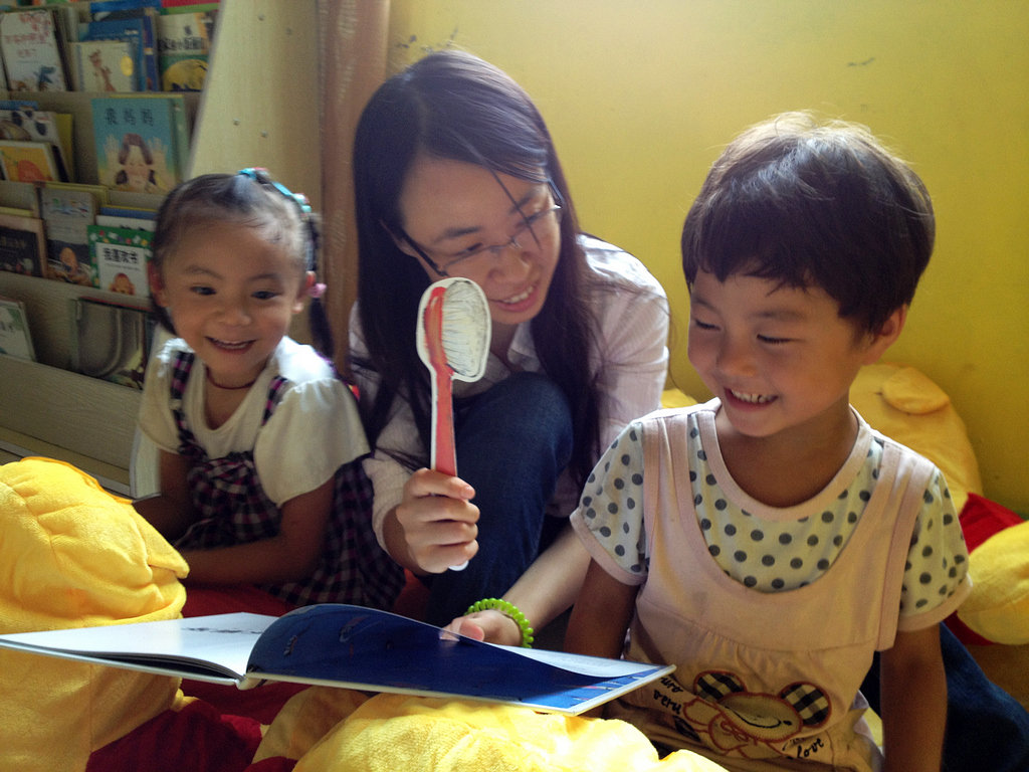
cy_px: 386
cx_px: 514
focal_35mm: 35
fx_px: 1040
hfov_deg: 52.6
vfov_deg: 40.7
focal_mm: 4.28
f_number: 2.4
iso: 64
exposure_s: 1/20
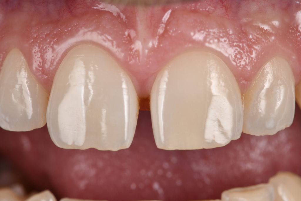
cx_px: 150
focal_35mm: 157
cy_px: 100
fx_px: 1313
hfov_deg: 13.1
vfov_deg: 8.7
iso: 125
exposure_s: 1/160
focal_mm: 105
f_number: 25
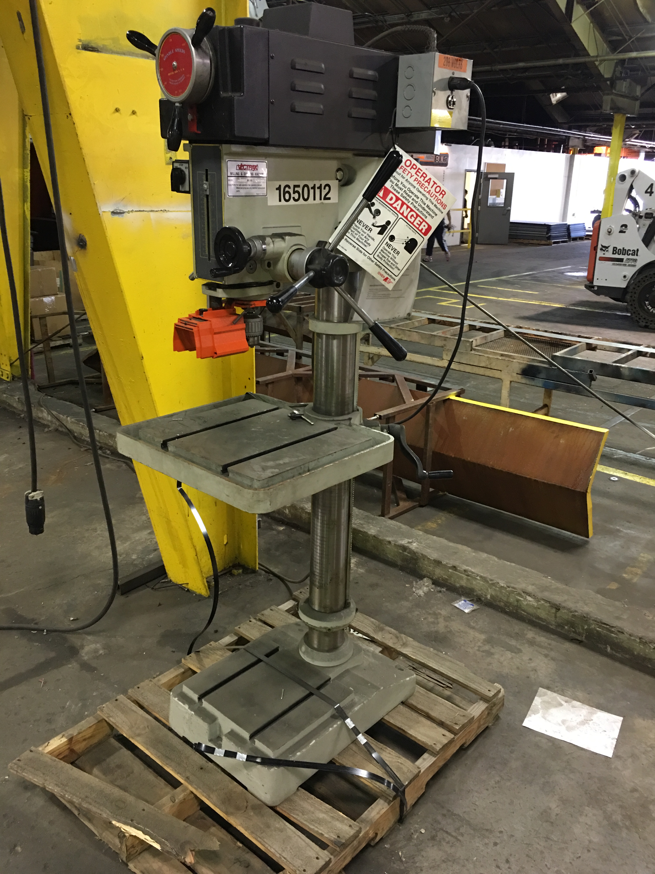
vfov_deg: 61.7
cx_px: 328
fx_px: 732
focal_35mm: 29
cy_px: 437
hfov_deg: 48.2
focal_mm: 4.15
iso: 80
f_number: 2.2
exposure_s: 1/15
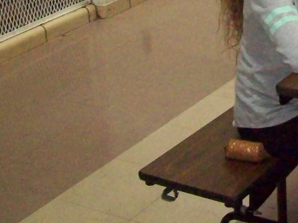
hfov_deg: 18.0
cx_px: 389
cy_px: -60
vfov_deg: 14.0
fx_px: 878
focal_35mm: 102
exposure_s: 1/128
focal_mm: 6
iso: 800
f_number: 2.7
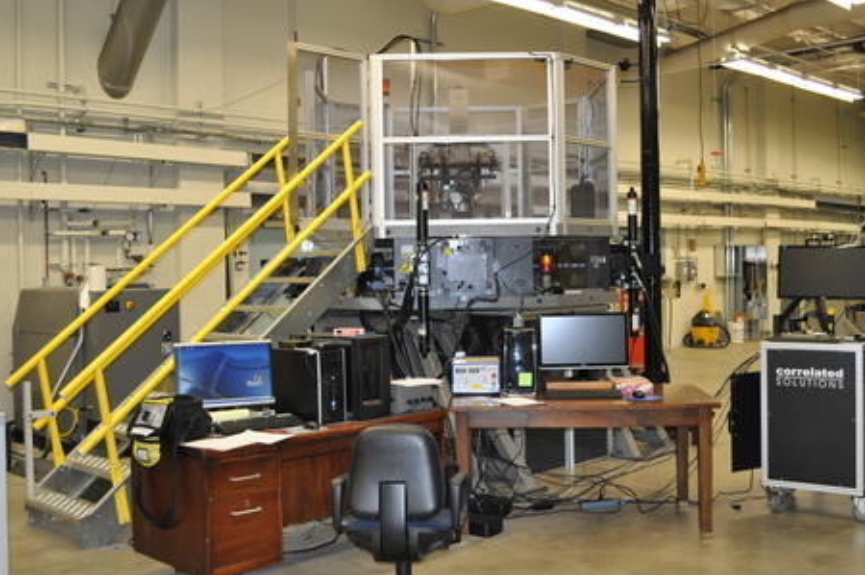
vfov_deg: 32.6
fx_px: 984
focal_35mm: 41
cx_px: 467
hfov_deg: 47.4
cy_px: 277
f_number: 4
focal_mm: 24
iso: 800
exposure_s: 1/100
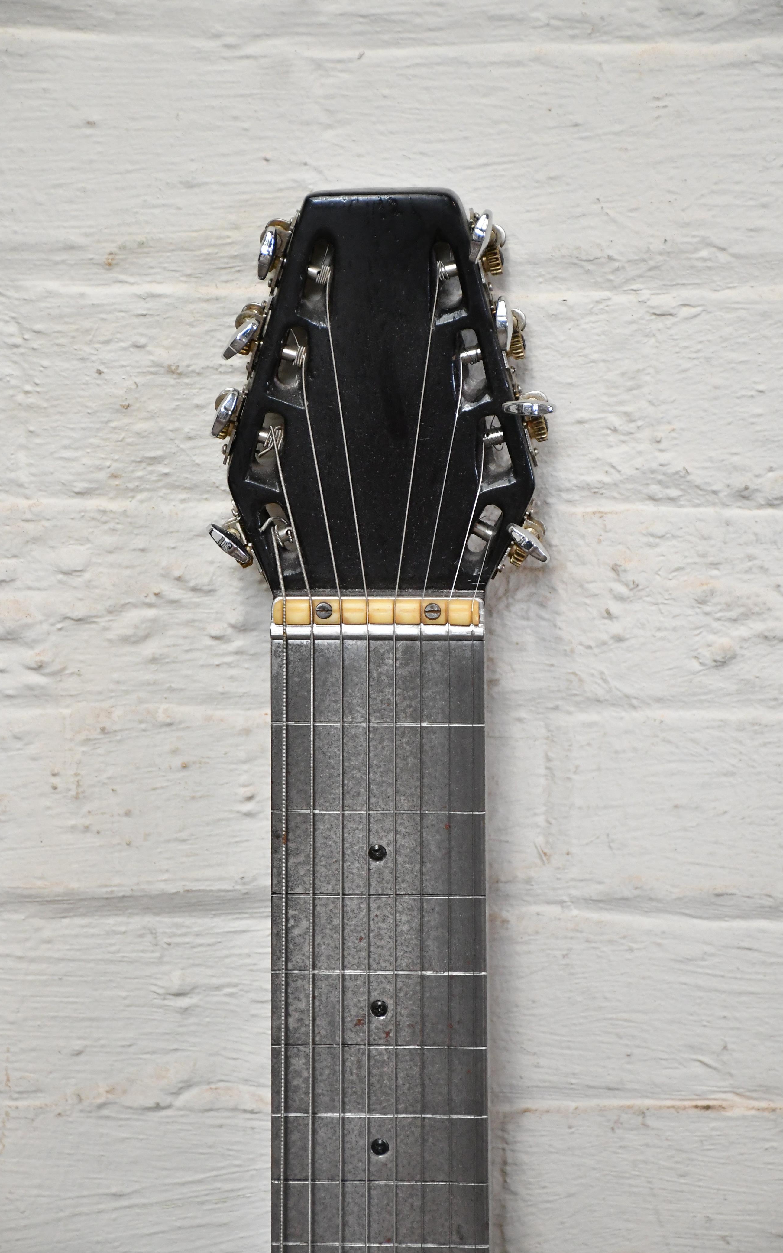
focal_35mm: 115
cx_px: 389
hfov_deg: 11.4
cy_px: 624
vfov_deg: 18.1
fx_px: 3926
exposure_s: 1/100
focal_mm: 75
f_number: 5.6
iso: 3200
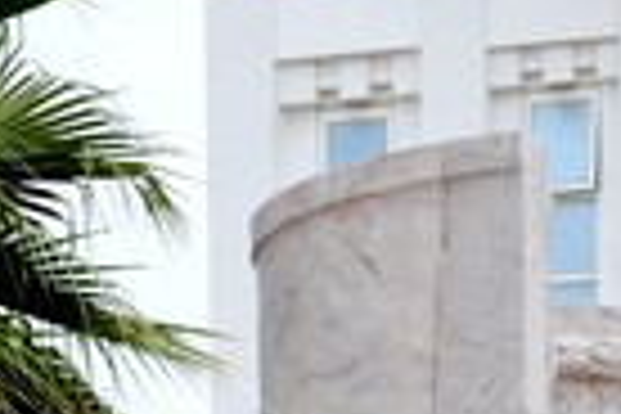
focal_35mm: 244
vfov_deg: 5.6
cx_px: 531
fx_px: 4209
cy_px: 680
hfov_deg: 8.4
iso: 100
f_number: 8
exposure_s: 1/250
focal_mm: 22
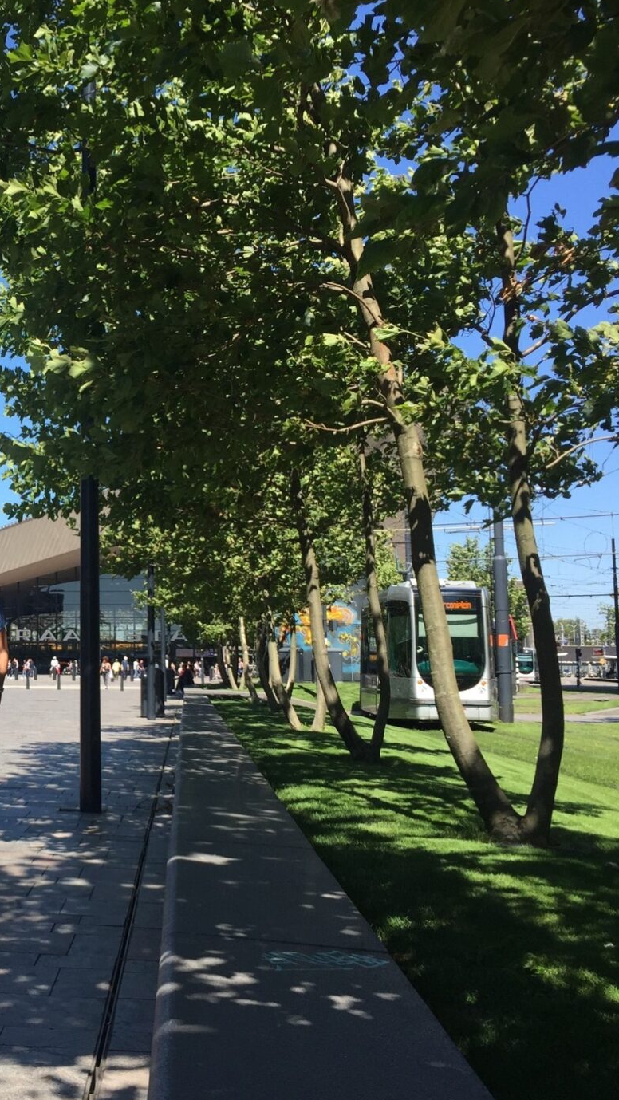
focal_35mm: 44
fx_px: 1284
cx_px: -3
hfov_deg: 25.7
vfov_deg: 46.4
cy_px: 542
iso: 32
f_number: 2.2
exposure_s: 1/1130
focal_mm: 4.15
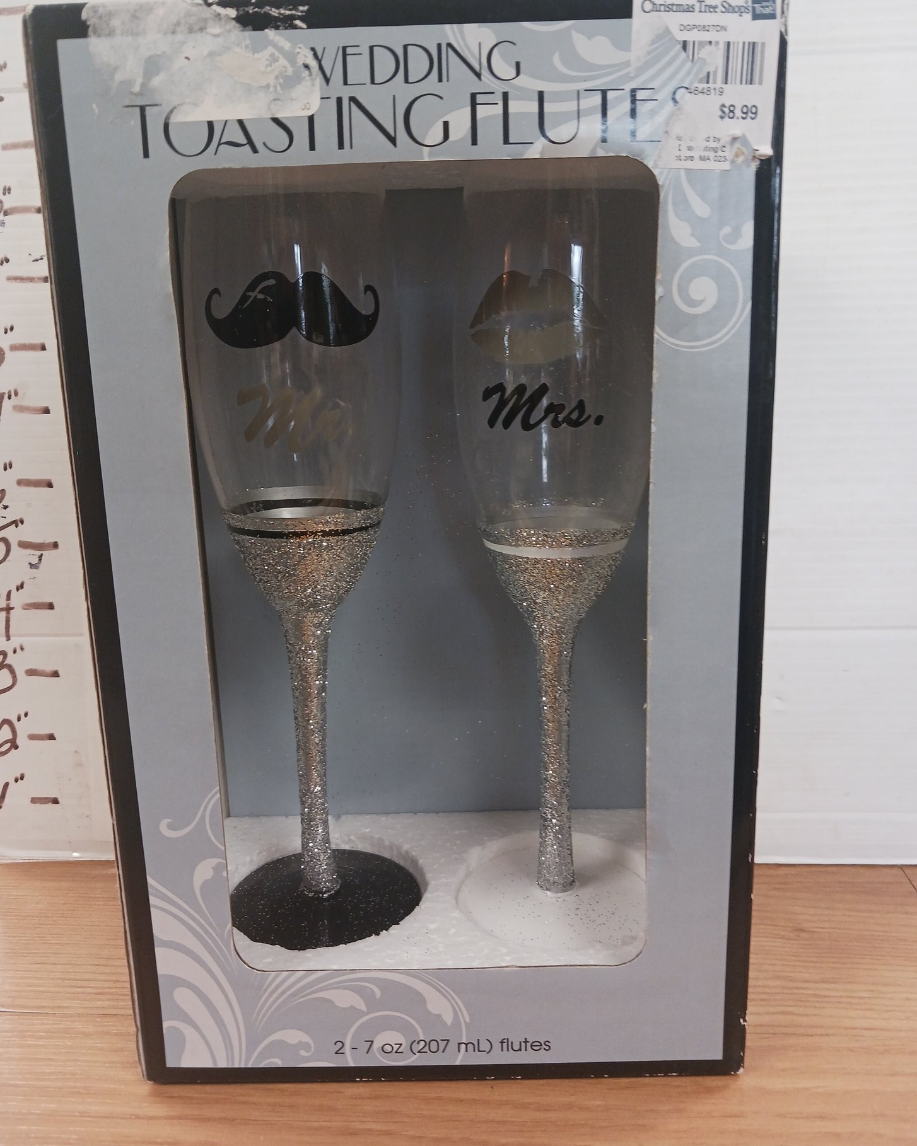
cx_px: 465
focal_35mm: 29
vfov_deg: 60.4
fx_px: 984
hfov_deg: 50.0
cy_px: 581
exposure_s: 1/33.3
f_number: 1.8
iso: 200
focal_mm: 4
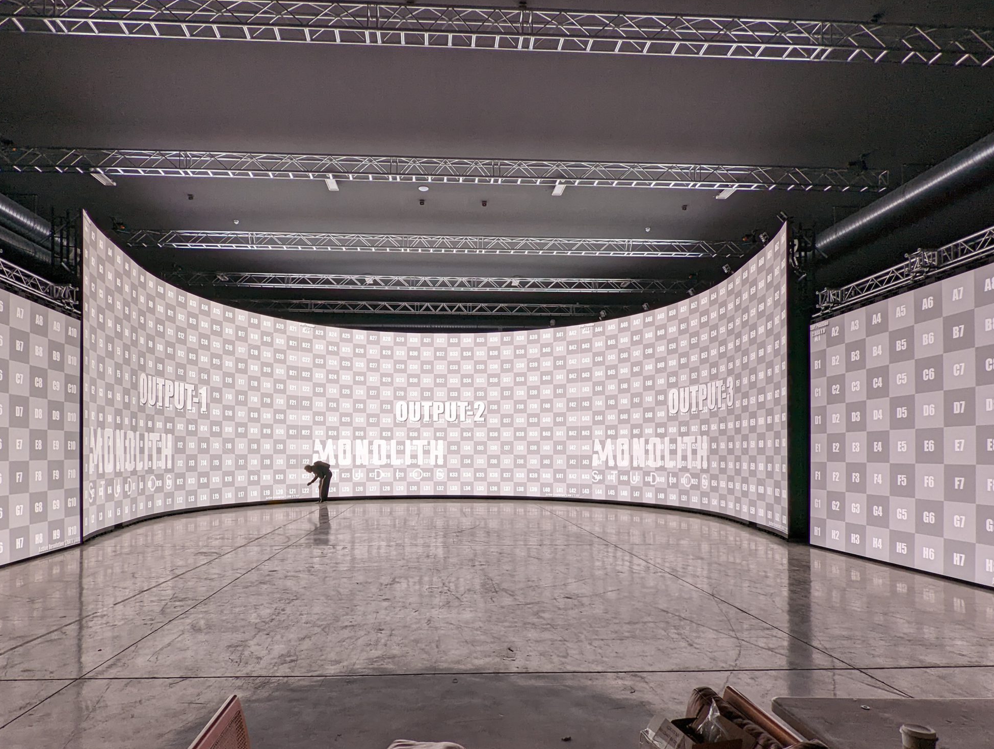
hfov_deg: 78.8
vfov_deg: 63.1
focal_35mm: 21
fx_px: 604
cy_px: 447
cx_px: 469
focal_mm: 2.35
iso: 110
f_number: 2.2
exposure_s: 1/157
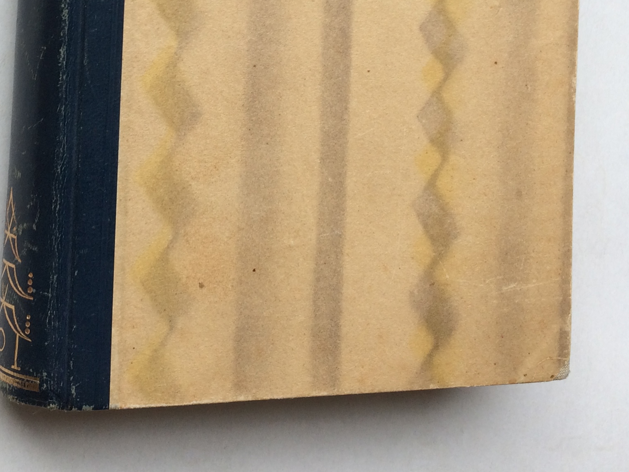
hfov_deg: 30.6
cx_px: 146
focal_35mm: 62
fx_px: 1127
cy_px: -28
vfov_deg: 22.5
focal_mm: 4.15
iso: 32
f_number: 2.2
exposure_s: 1/50
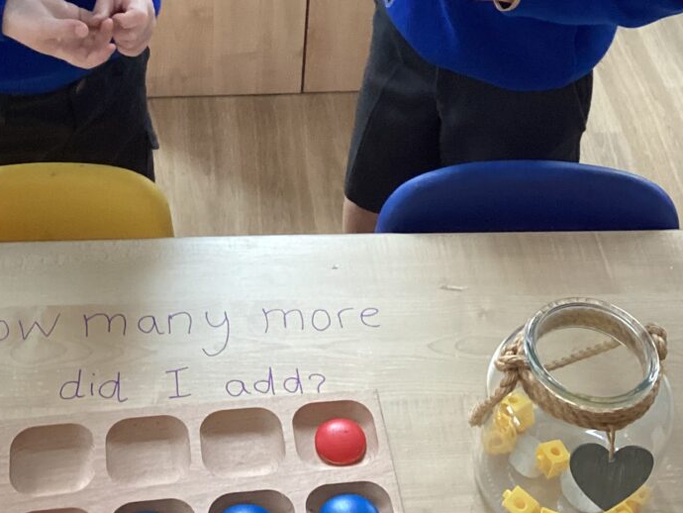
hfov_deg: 28.0
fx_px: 1362
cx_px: 246
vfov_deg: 20.6
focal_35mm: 69
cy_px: 0
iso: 250
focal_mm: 3.3
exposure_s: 1/50
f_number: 2.4
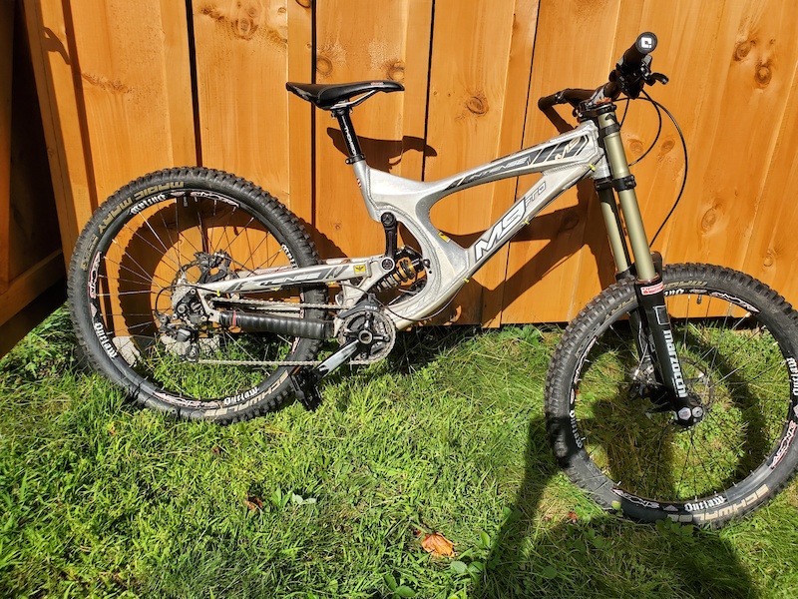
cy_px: 300
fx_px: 599
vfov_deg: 53.1
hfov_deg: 67.3
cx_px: 399
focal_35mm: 26
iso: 50
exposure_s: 1/1601
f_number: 2.4
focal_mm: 4.3
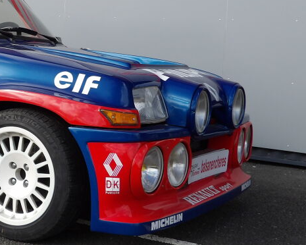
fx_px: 643
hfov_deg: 24.9
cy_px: 64
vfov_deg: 21.4
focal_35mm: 71
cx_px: -30
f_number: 3.1
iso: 100
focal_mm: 5.9
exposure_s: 1/755
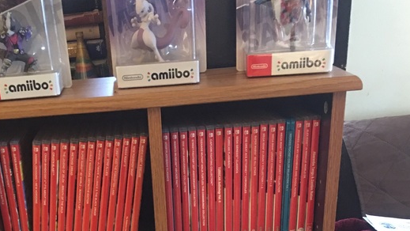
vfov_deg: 19.2
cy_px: 332
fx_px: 609
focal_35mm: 56
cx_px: 160
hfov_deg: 37.0
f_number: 2.2
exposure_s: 1/4
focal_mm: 4.15
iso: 80
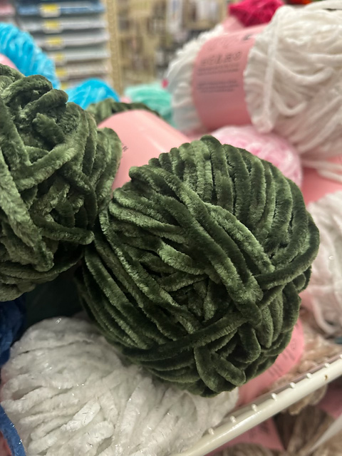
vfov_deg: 67.3
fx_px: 343
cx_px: 171
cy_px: 228
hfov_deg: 53.1
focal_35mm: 26
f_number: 1.6
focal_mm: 5.1
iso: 100
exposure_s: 1/60
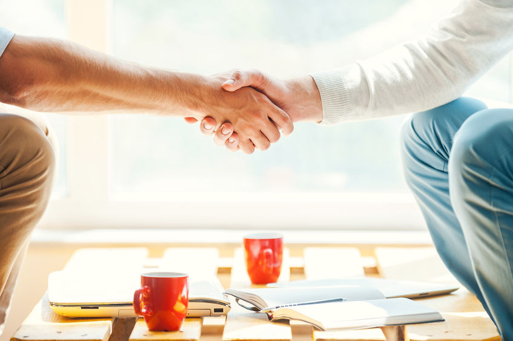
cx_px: 256
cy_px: 170
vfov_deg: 8.1
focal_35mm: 170
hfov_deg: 12.1
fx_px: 2421
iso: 200
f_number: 4
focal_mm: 170
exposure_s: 1/100
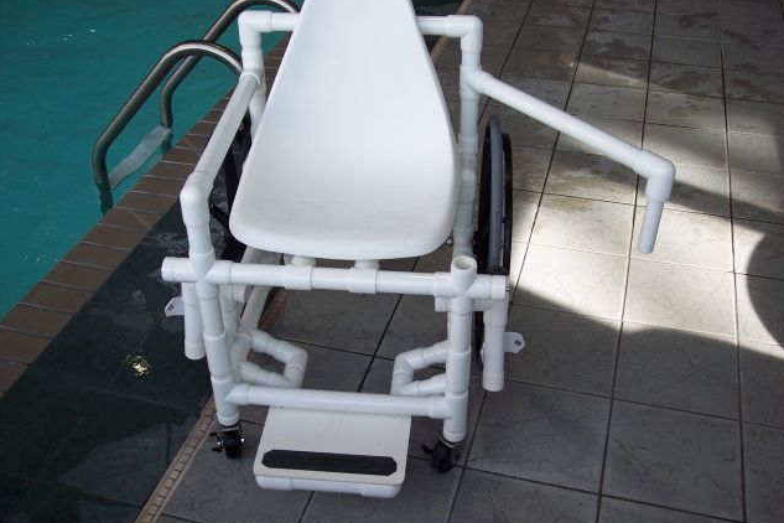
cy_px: 233
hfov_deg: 47.4
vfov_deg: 32.6
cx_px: 394
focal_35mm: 41
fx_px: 893
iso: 100
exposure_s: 1/180
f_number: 3.4
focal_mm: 8
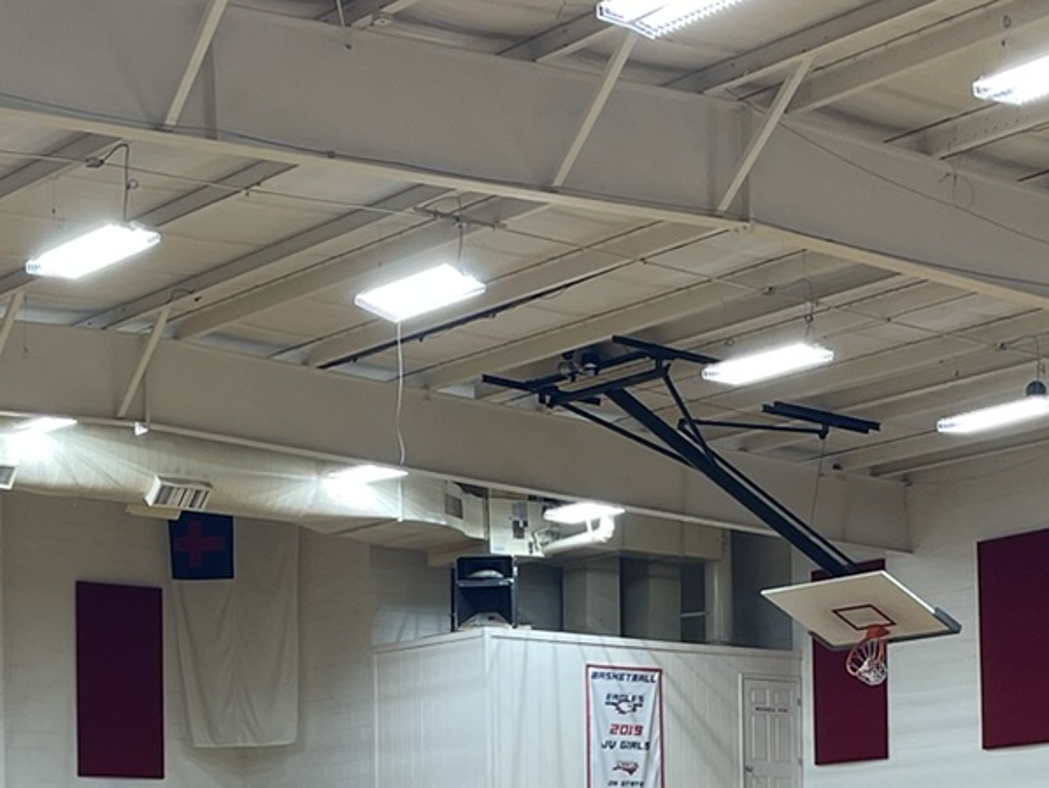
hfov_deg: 22.0
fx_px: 2698
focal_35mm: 89
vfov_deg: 16.1
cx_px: 461
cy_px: 892
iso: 80
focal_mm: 4.2
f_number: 1.6
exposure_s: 1/60
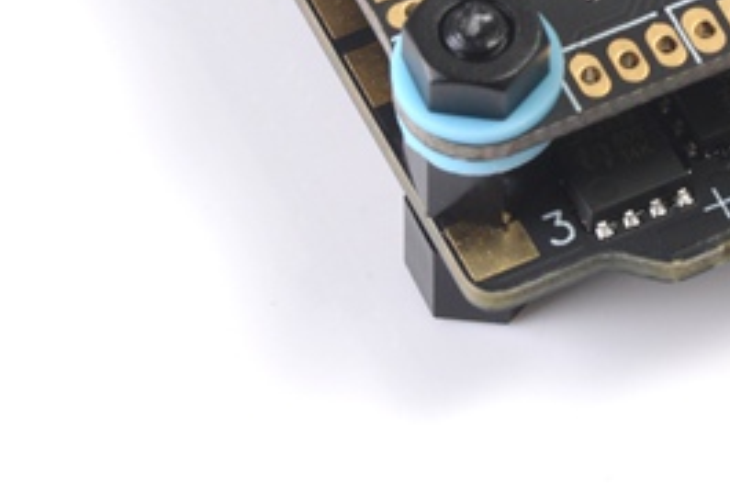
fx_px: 6898
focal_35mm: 340
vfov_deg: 4.0
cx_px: 656
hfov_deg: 6.0
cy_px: -250
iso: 500
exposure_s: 1/80
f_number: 18
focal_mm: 90
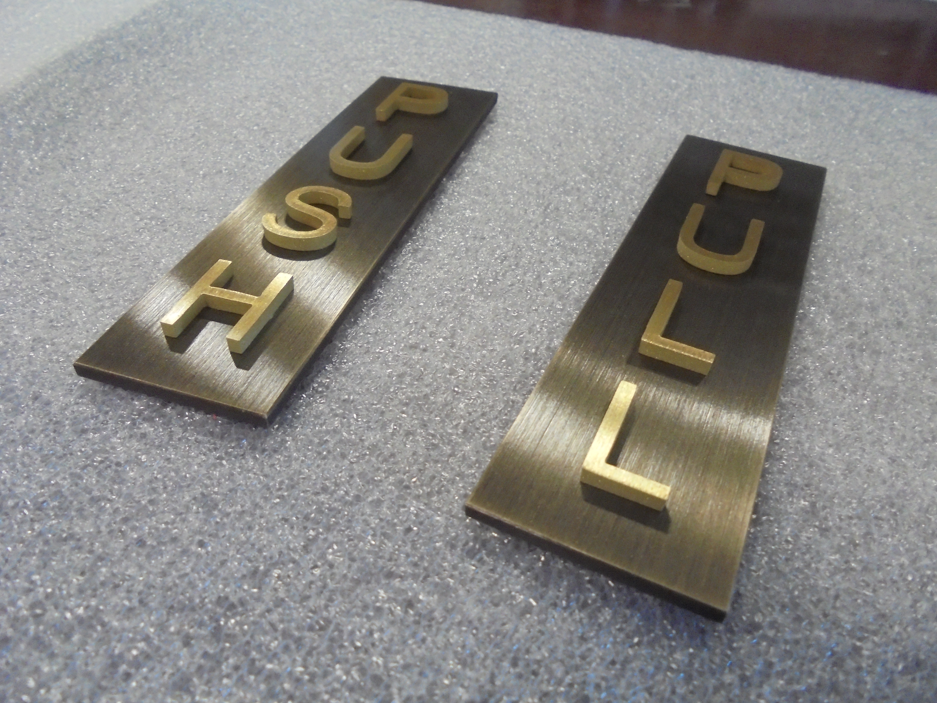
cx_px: 468
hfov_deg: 67.3
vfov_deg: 53.1
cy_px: 352
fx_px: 704
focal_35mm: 26
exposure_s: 1/30
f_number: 3.5
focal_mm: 4.6
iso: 320
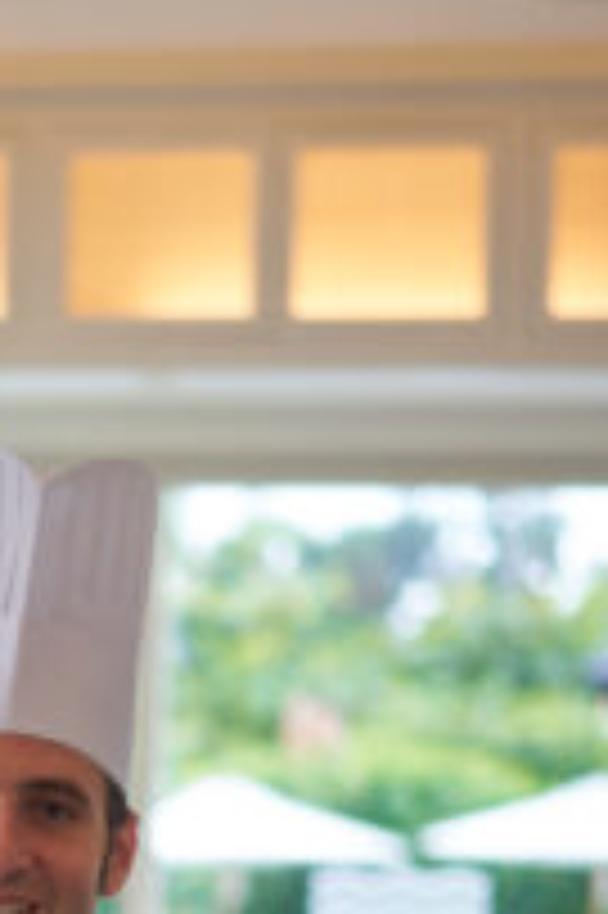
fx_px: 3527
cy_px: 1074
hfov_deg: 9.7
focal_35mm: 139
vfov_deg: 14.3
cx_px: -77
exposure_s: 1/160
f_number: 1.8
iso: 400
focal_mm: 55
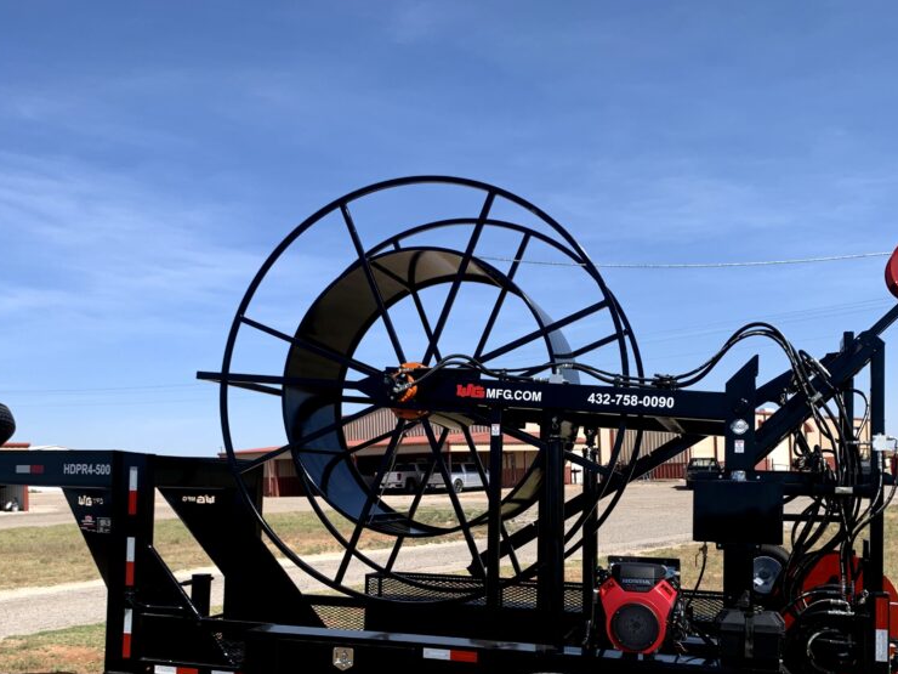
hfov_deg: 51.4
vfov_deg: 39.1
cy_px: 465
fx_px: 934
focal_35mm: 36
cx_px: 455
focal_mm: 4.25
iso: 25
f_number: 1.8
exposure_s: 1/2208
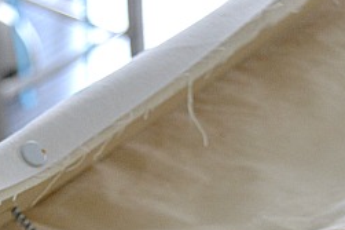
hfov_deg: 12.9
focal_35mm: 159
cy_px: 316
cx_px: 243
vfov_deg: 8.5
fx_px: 1523
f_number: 4.8
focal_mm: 38
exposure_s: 1/60
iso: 1250
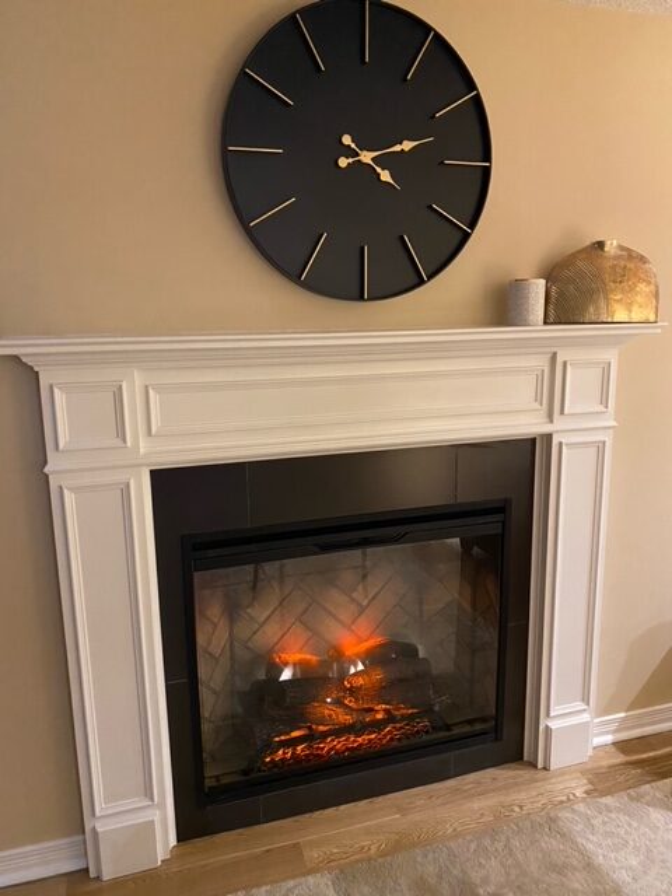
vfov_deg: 67.3
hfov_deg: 53.1
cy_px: 448
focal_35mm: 26
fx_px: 673
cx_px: 336
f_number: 1.8
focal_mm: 4.25
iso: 640
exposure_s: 1/30
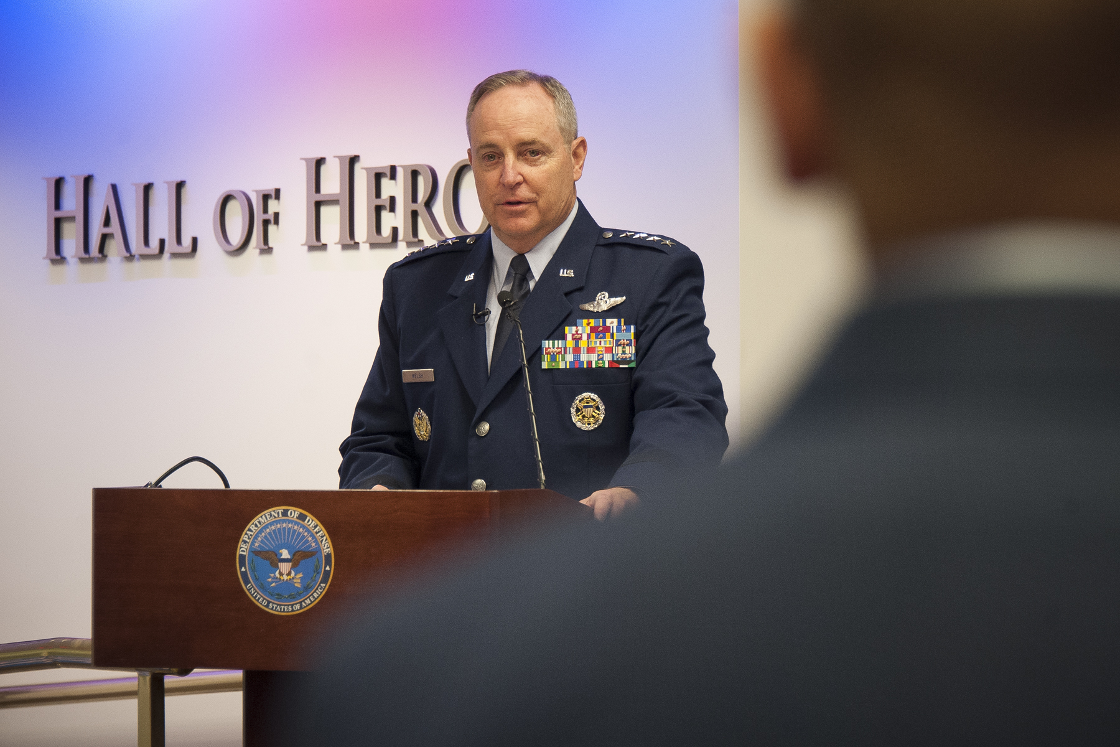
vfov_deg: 9.5
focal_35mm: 145
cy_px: 374
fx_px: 4511
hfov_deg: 14.2
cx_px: 560
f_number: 5.6
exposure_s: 1/100
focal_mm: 145
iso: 3200
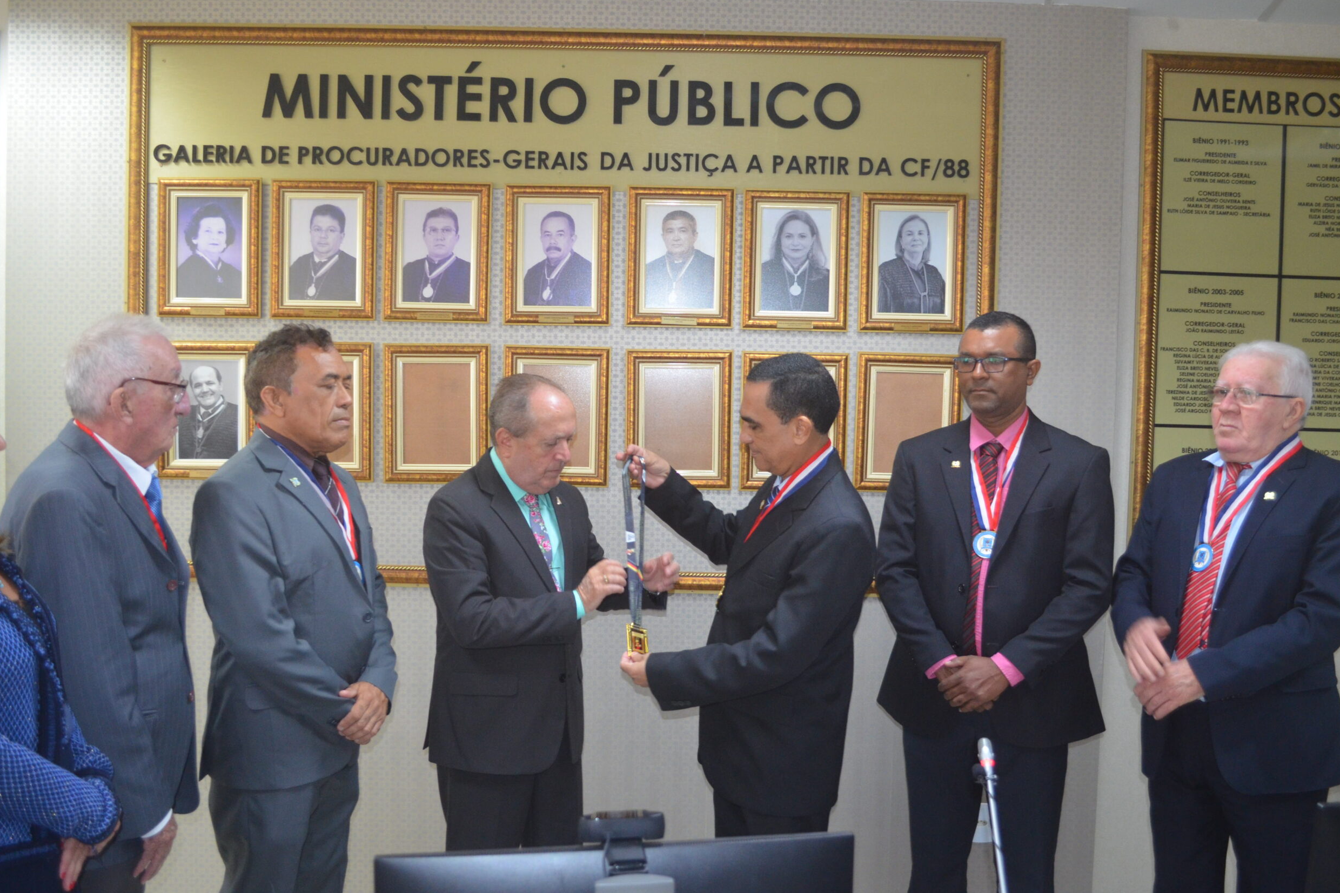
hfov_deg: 55.8
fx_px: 1265
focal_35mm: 34
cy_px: 452
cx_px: 662
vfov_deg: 38.9
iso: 1100
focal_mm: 22
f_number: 3.8
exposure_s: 1/60
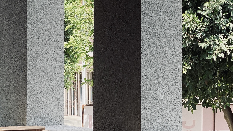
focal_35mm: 128
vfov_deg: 9.5
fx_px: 791
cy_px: 50
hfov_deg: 16.6
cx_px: 187
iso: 20
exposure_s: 1/510
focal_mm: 6
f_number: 2
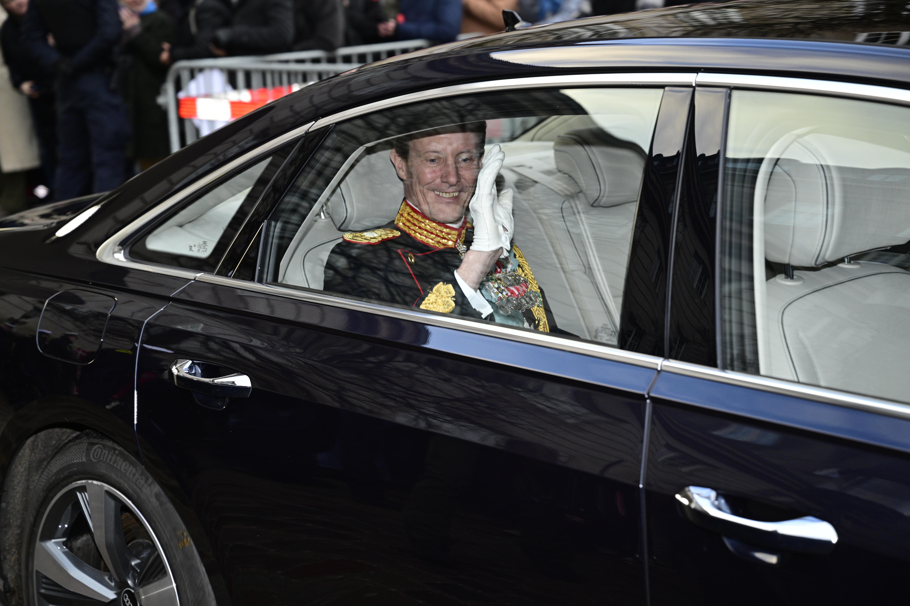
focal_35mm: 70
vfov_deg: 19.5
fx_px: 1769
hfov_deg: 28.8
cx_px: 455
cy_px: 303
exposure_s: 1/320
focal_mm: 70
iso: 800
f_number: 4
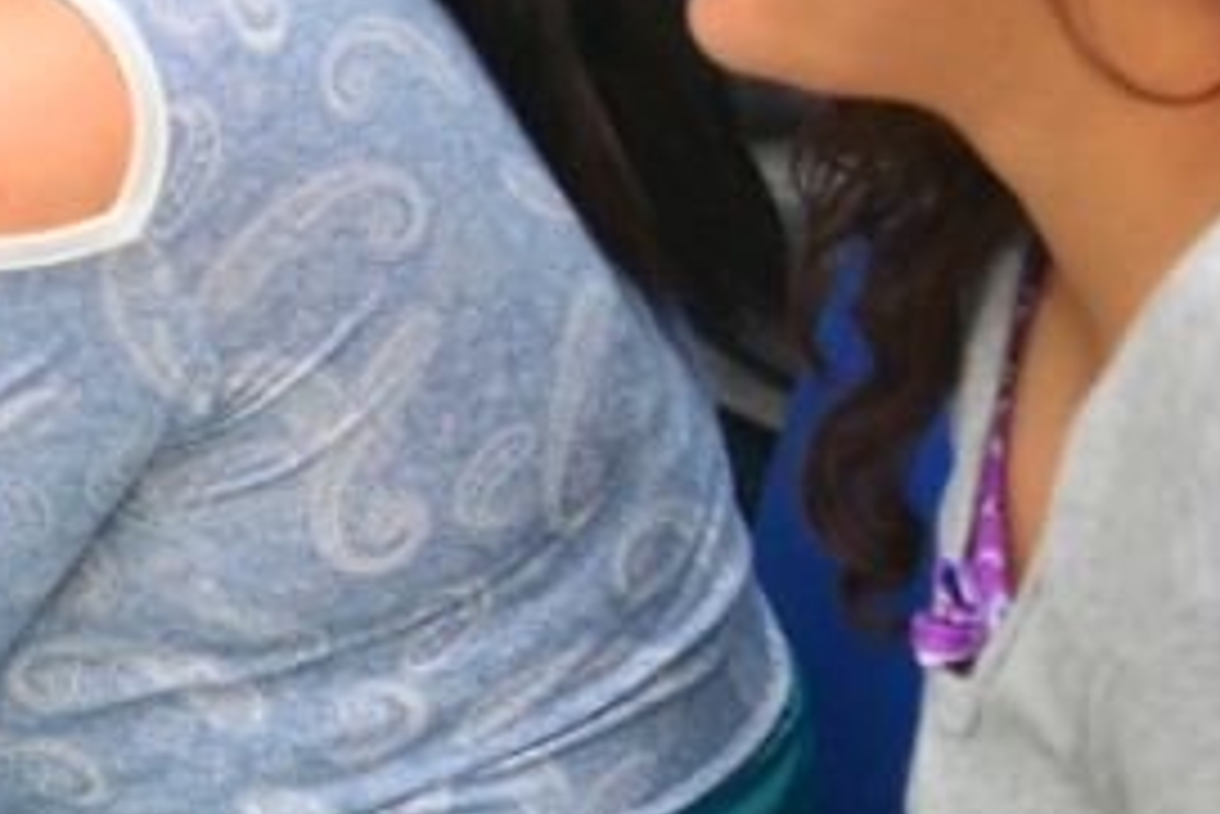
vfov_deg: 7.9
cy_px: -425
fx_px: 5764
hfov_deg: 11.4
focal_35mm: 170
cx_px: -855
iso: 800
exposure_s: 1/90
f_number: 4.8
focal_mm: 45
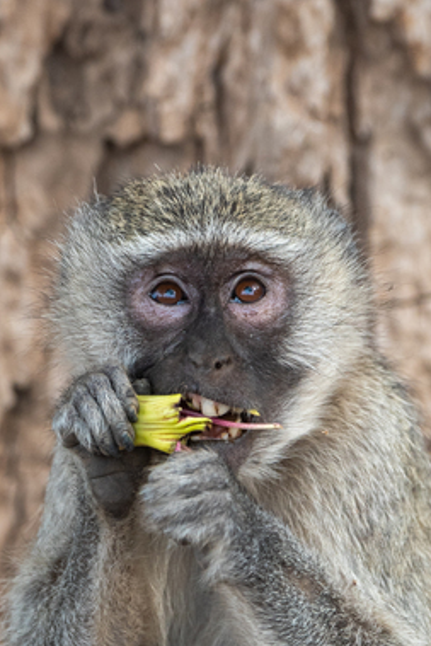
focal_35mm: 831
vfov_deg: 2.5
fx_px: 14909
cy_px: 395
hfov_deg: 1.7
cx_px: 142
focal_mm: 350
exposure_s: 1/400
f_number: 5.6
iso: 560
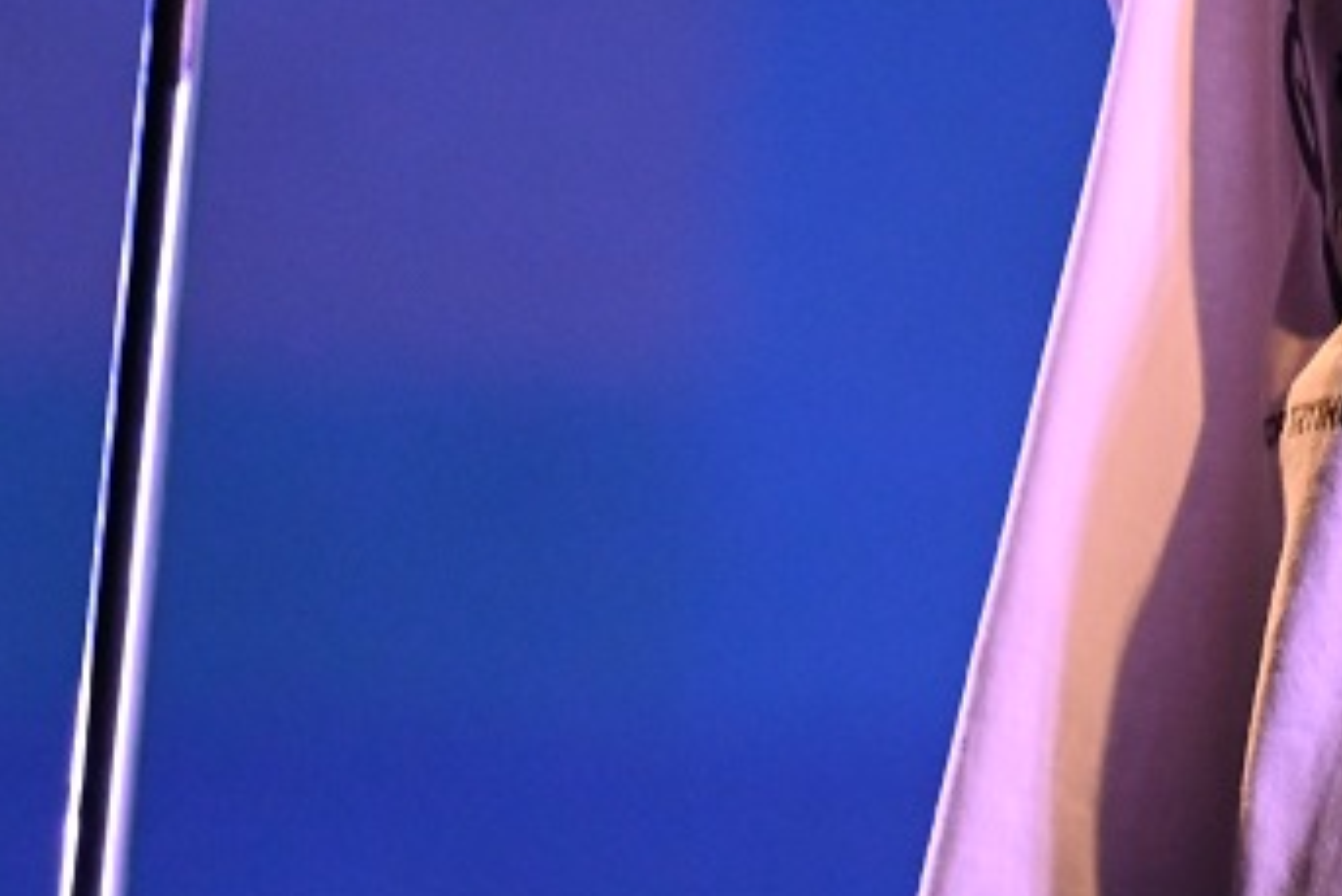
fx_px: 29311
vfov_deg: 1.8
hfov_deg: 2.6
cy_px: -192
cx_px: 2273
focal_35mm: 786
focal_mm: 180
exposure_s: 1/640
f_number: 3.5
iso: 4000
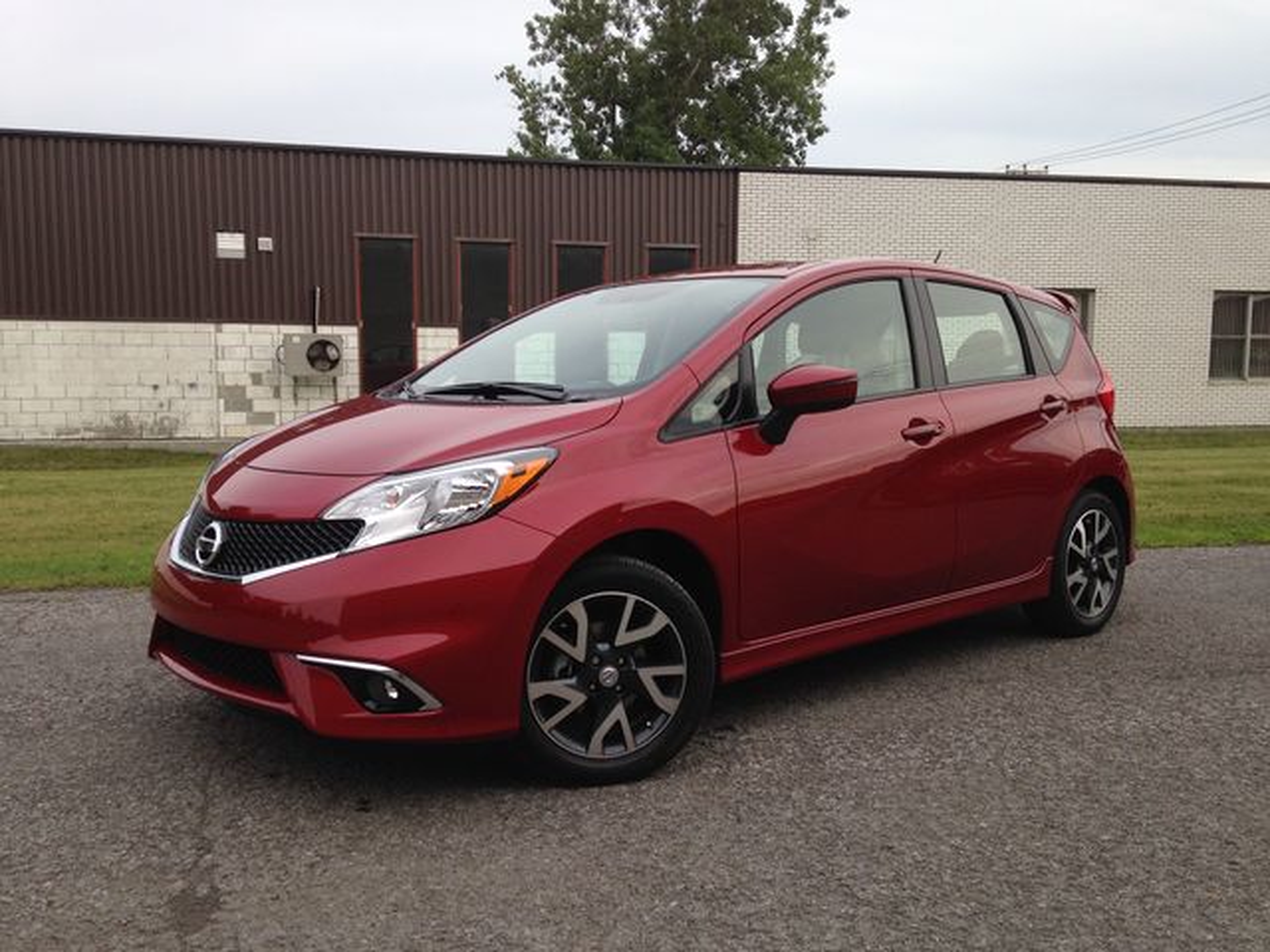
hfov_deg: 55.4
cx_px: 635
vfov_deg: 42.9
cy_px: 476
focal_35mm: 33
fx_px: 1211
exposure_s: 1/407
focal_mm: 4.12
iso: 50
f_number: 2.4
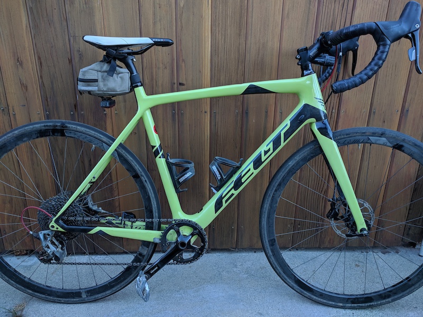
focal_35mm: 26
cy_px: 158
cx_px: 212
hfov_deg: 67.3
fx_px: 318
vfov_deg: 53.1
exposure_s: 1/125
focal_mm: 4.67
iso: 119
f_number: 2
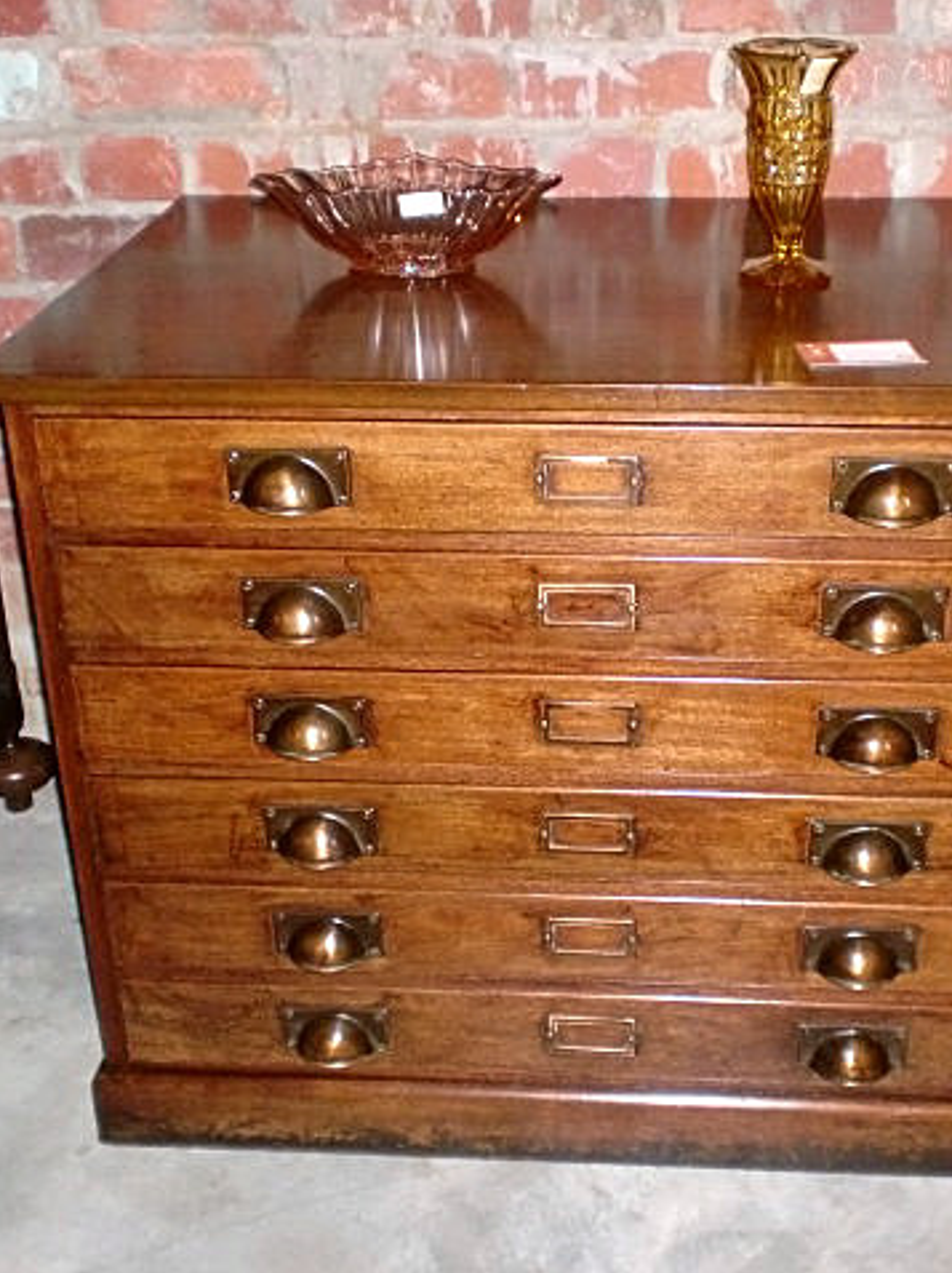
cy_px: 635
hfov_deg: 30.8
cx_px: 571
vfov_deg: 40.5
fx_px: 1726
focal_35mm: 47
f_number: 3.1
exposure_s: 1/40
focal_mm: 6.3
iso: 400
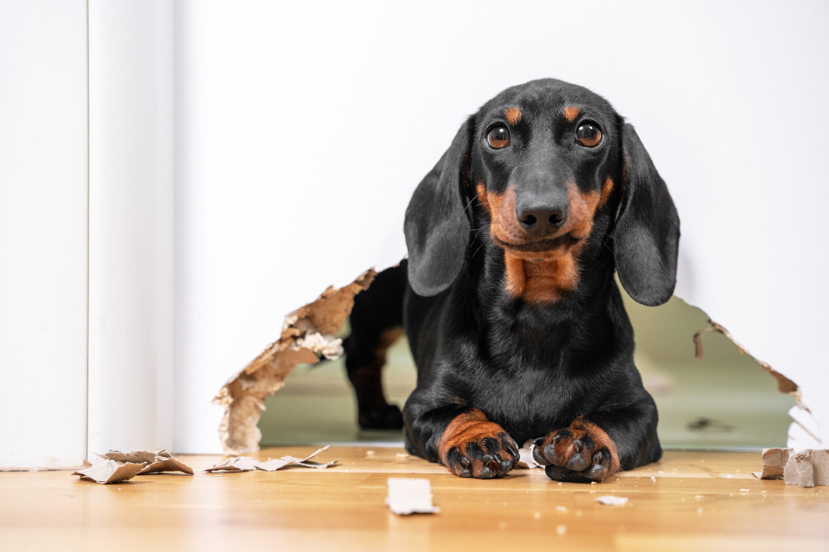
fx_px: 1354
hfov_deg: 34.0
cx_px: 414
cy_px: 276
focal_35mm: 59
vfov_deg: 23.1
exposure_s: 1/160
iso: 800
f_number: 4.5
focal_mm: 58.8
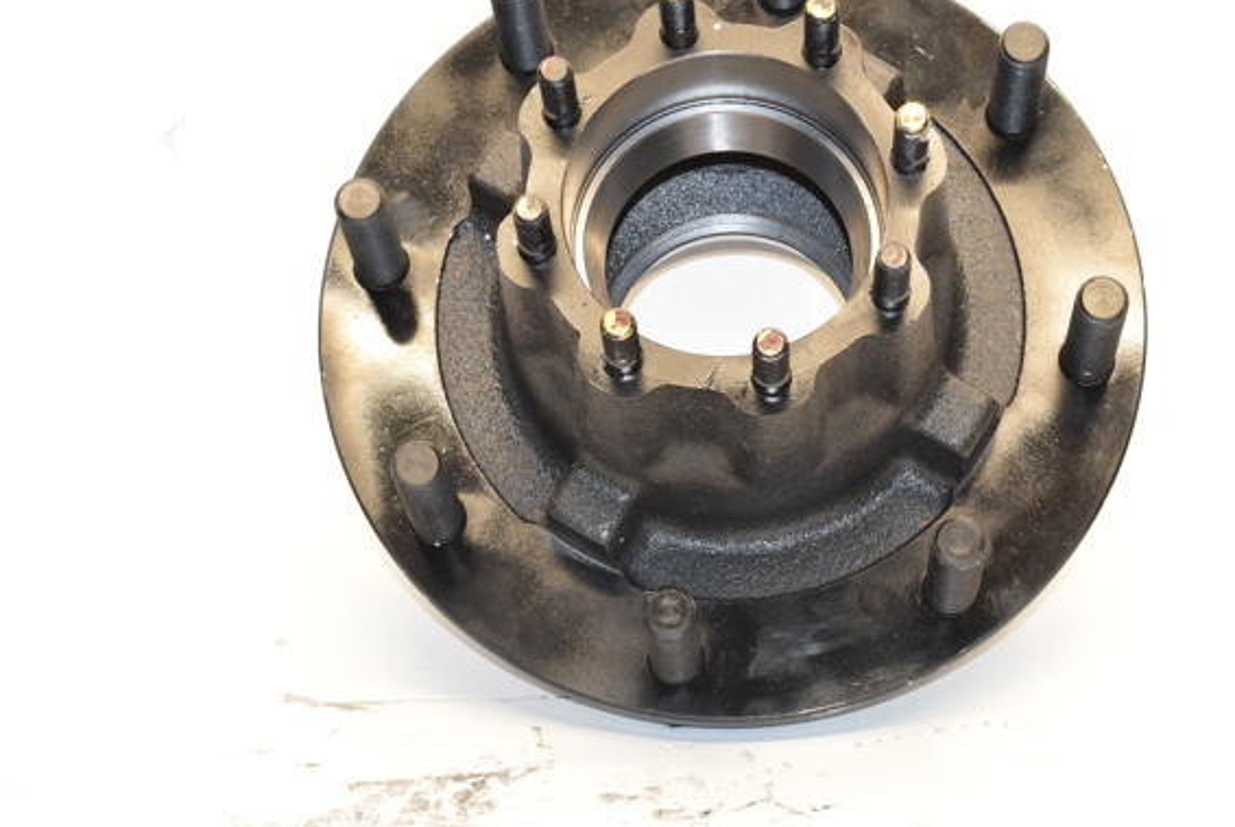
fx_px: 3057
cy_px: 261
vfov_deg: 15.4
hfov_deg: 22.8
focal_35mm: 89
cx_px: 746
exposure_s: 1/200
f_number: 11
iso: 3200
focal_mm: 42
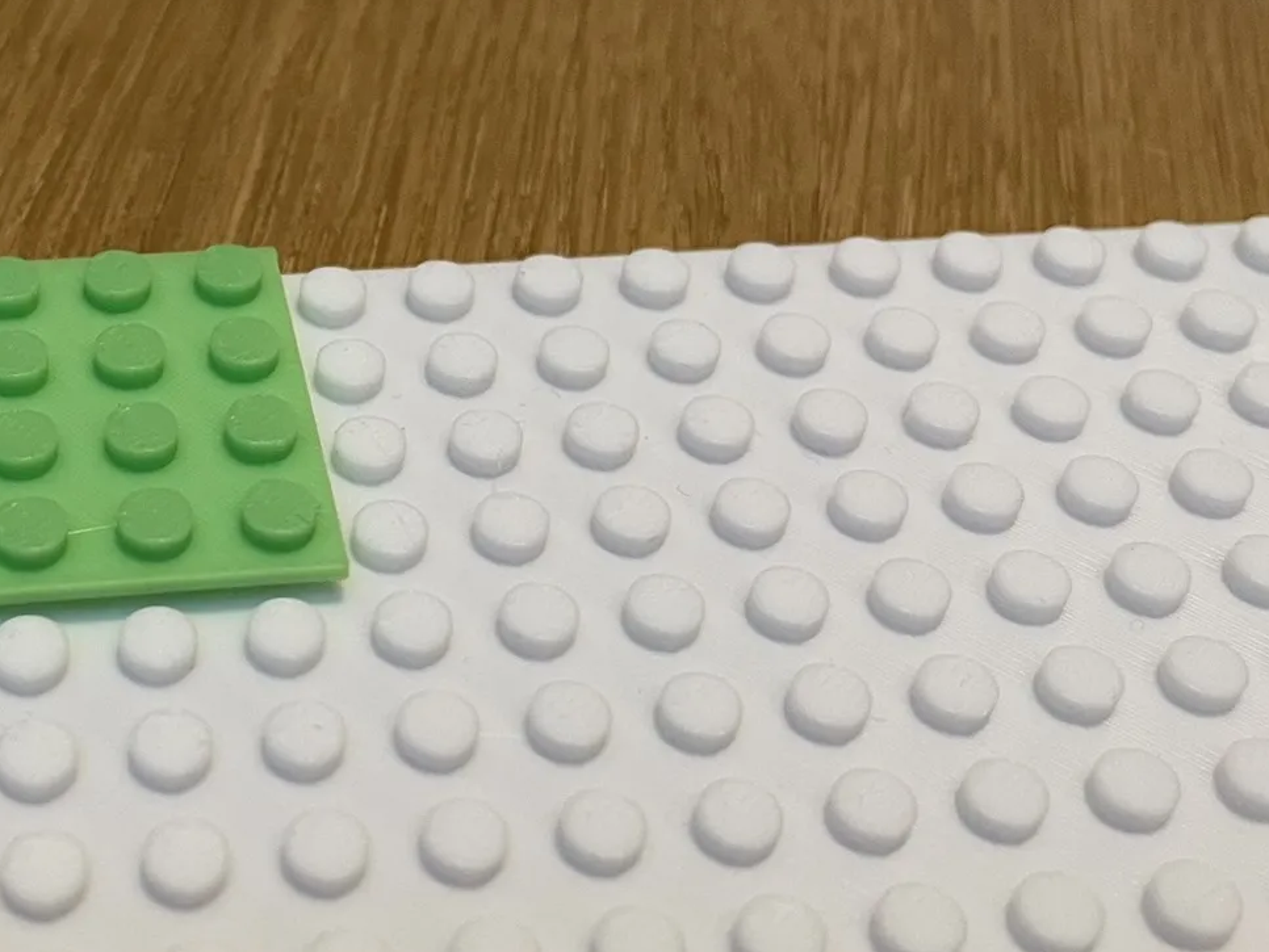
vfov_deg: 27.5
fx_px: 1943
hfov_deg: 34.5
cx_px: 179
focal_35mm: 53
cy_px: 487
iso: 320
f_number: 1.6
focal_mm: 5.1
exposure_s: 1/50
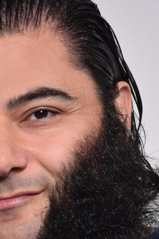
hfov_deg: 5.5
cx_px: 13
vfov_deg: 8.1
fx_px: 1662
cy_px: 254
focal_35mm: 251
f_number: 10
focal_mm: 85
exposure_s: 1/160
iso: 100
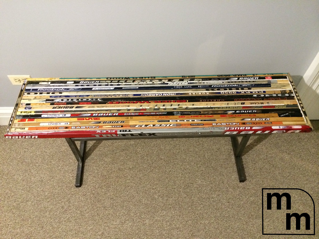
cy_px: 120
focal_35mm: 30
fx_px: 276
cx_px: 160
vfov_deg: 46.8
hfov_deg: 60.0
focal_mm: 4.12
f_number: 2.2
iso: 500
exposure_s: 1/15
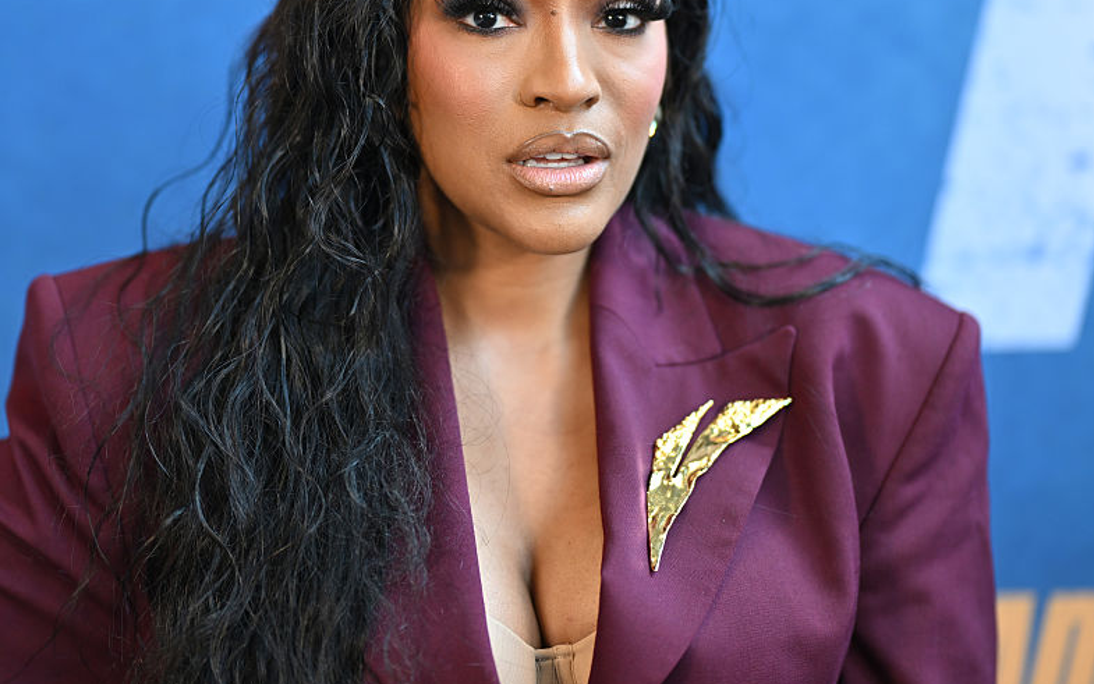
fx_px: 3370
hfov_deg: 18.4
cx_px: 446
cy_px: 221
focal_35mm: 113
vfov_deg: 11.6
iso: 320
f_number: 1.2
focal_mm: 85
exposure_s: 1/400
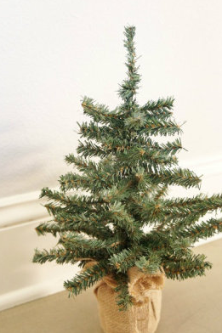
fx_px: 352
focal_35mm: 38
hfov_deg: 35.0
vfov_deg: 50.6
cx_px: 122
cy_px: 181
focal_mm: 22
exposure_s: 1/60
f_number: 4
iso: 3200
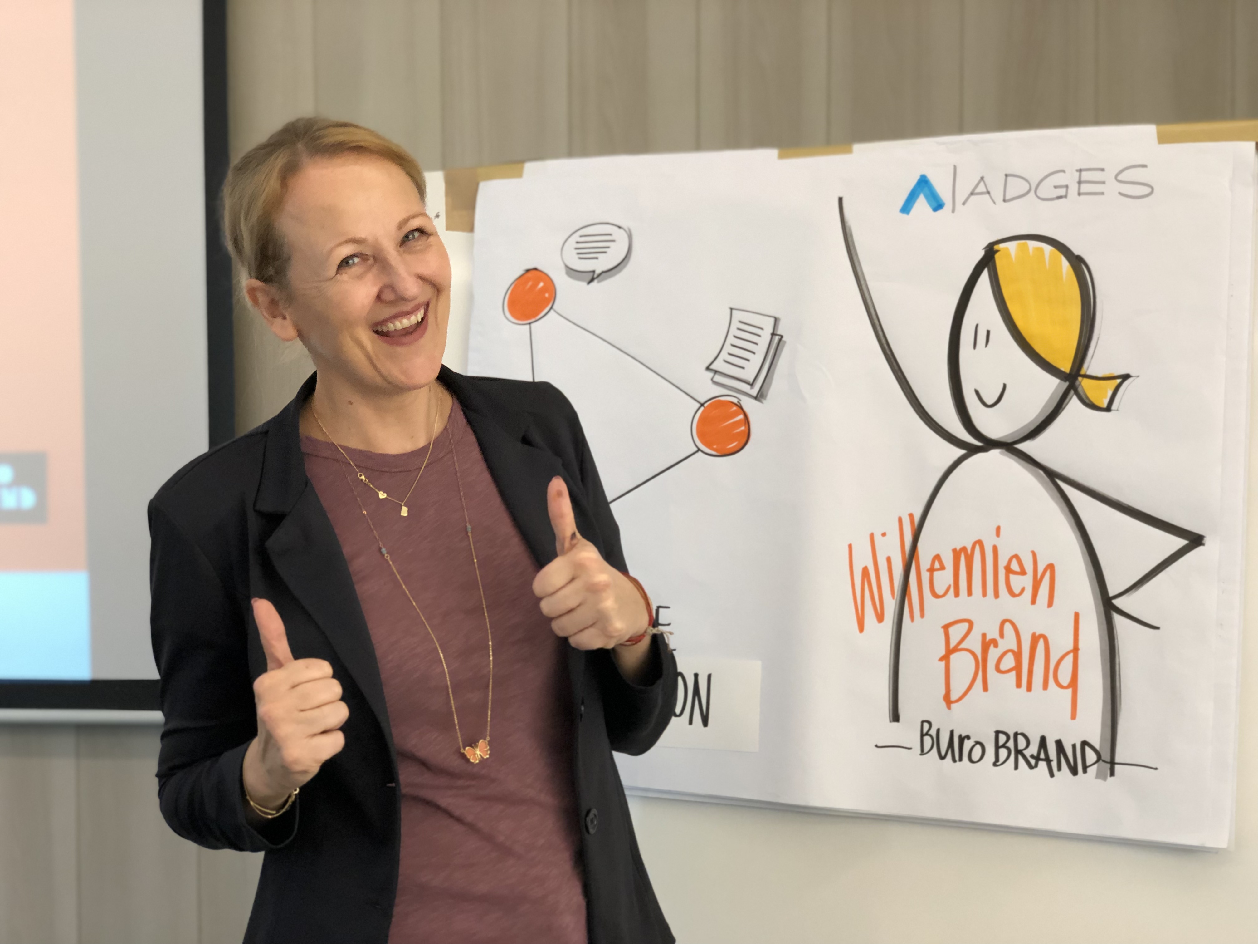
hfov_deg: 36.8
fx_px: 1890
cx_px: 629
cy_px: 472
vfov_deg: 28.0
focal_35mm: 52
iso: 80
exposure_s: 1/57
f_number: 2.4
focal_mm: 6
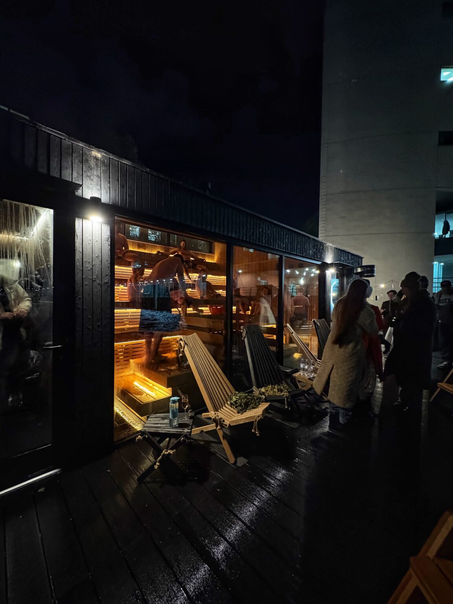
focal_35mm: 14
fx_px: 244
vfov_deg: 102.1
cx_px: 226
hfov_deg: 85.7
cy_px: 302
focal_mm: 2.22
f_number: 2.2
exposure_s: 1/25
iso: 1250
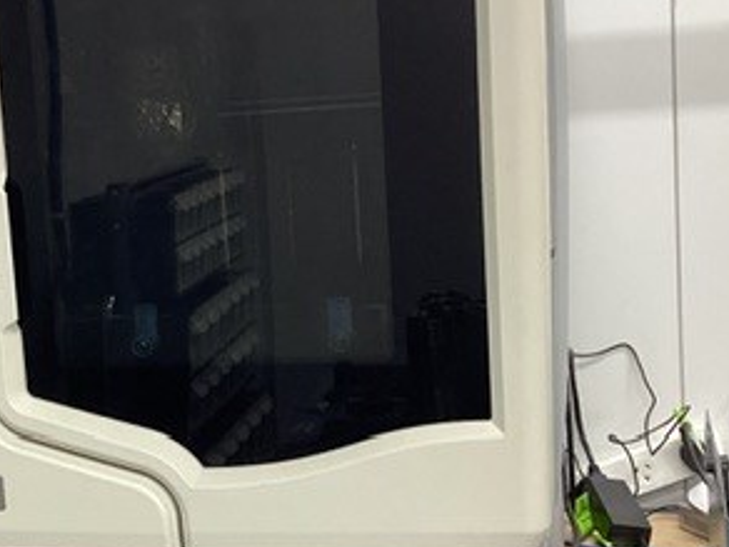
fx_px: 1432
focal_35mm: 68
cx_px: 177
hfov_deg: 28.1
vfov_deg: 21.6
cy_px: 295
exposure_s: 1/60
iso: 200
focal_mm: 3.3
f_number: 2.4
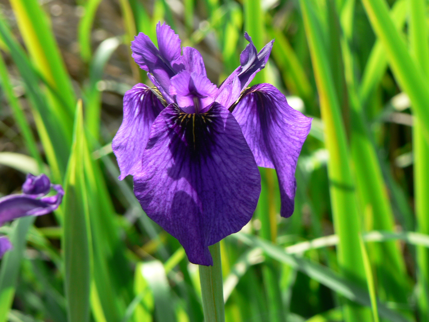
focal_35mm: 109
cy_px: 161
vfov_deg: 13.6
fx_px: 1351
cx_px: 214
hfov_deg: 18.0
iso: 80
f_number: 4
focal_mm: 18.2
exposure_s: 1/200
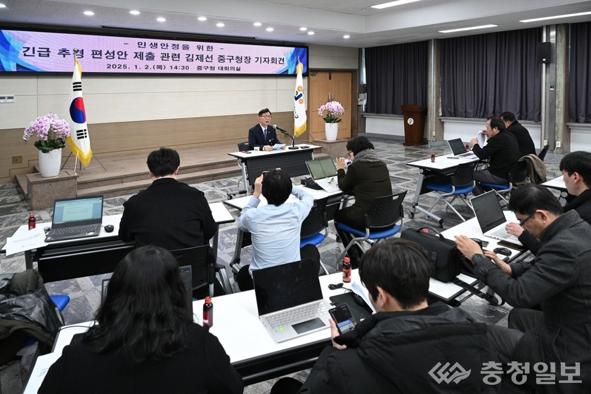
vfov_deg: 53.1
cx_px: 296
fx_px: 394
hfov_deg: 73.7
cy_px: 197
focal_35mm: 24
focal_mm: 24
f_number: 5.6
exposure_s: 1/125
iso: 2500
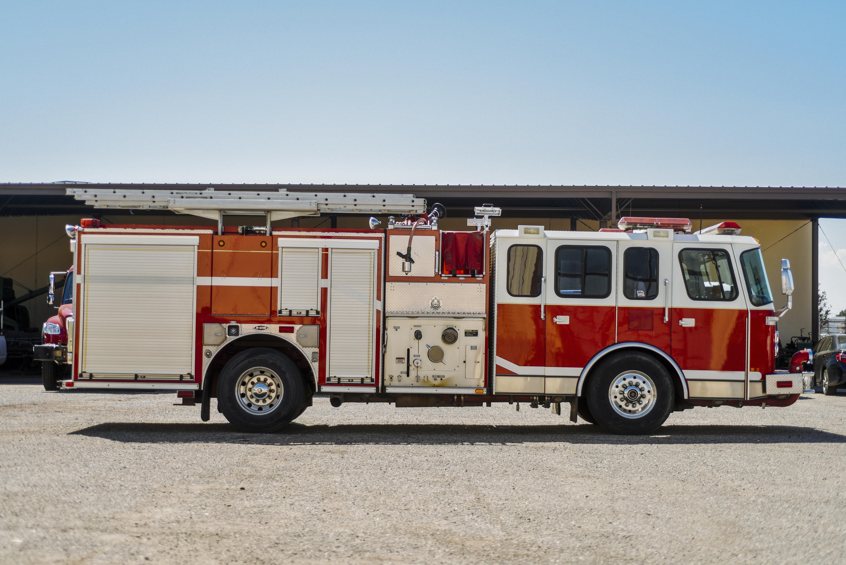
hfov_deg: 33.4
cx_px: 423
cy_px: 282
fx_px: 1411
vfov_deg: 22.6
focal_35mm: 60
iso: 80
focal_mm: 60
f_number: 2.8
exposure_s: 1/1250
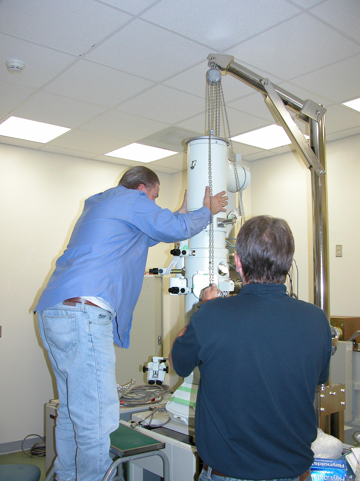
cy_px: 240
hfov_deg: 41.8
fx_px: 471
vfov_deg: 54.0
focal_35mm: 34
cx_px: 180
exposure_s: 1/30
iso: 100
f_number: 2.8
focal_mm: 8.9
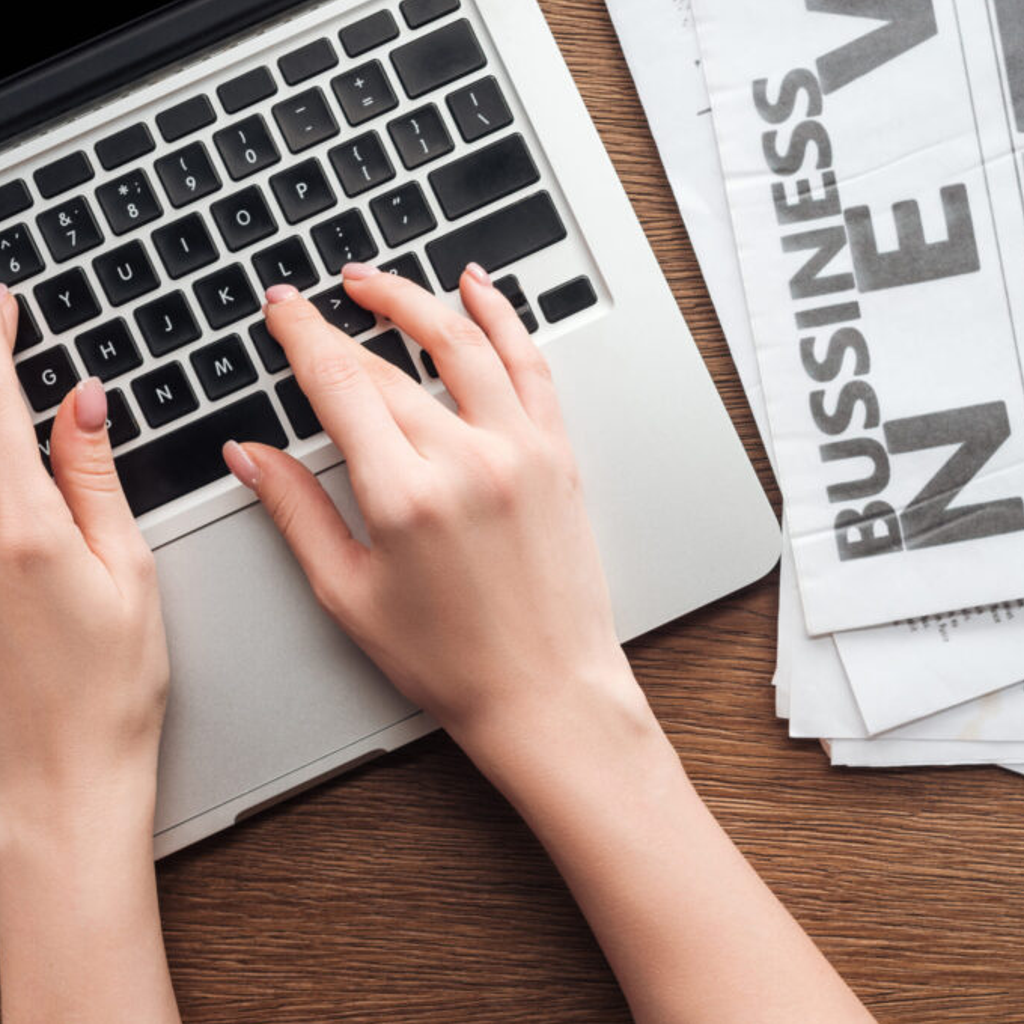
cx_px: 672
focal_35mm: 64
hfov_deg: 26.8
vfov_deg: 26.9
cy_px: 512
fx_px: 2142
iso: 200
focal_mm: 50
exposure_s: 1/160
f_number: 9
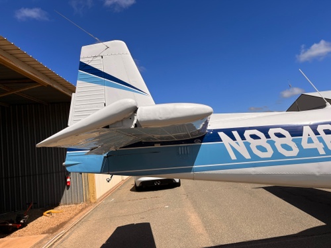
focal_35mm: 26
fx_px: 249
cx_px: 166
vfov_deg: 53.1
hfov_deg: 67.3
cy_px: 124
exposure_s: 1/6494
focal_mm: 5.1
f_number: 1.6
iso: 50
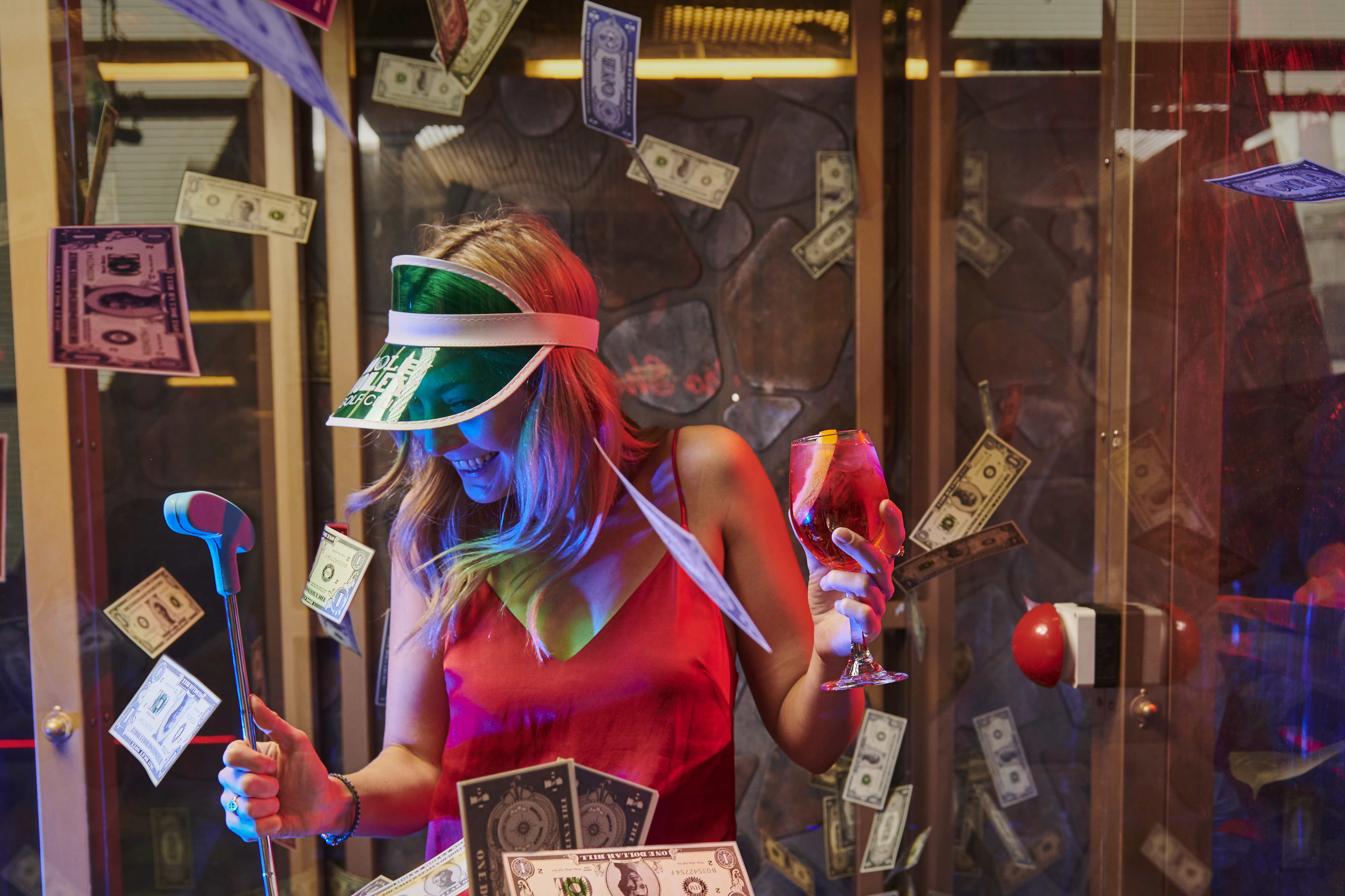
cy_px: 620
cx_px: 670
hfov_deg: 49.6
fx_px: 1457
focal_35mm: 39
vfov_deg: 33.8
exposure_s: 1/200
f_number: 4.5
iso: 100
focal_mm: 24
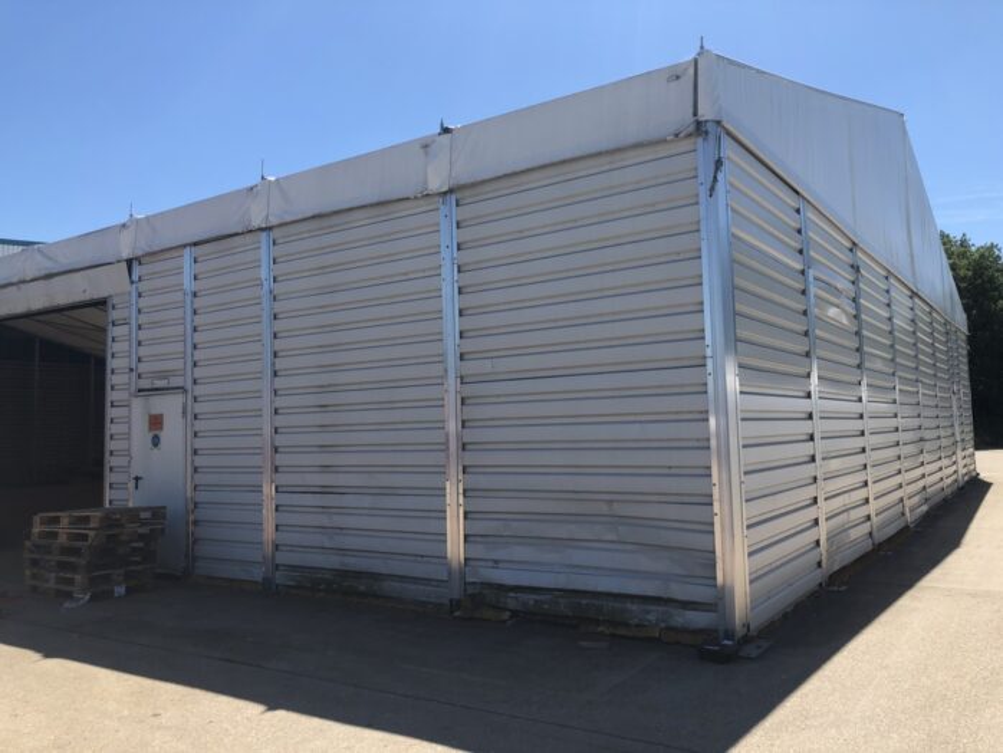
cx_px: 502
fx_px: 812
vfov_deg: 49.8
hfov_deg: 63.4
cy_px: 376
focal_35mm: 28
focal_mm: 3.99
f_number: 1.8
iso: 20
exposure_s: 1/1779
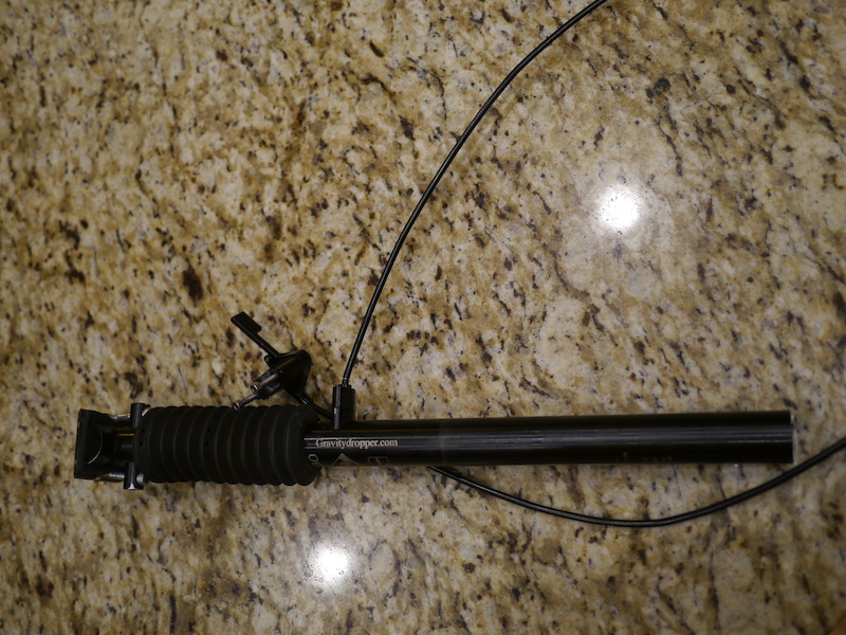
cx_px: 423
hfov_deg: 46.8
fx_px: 978
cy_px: 318
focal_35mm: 40
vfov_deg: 36.0
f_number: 1.7
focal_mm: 20
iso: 250
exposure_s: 1/60
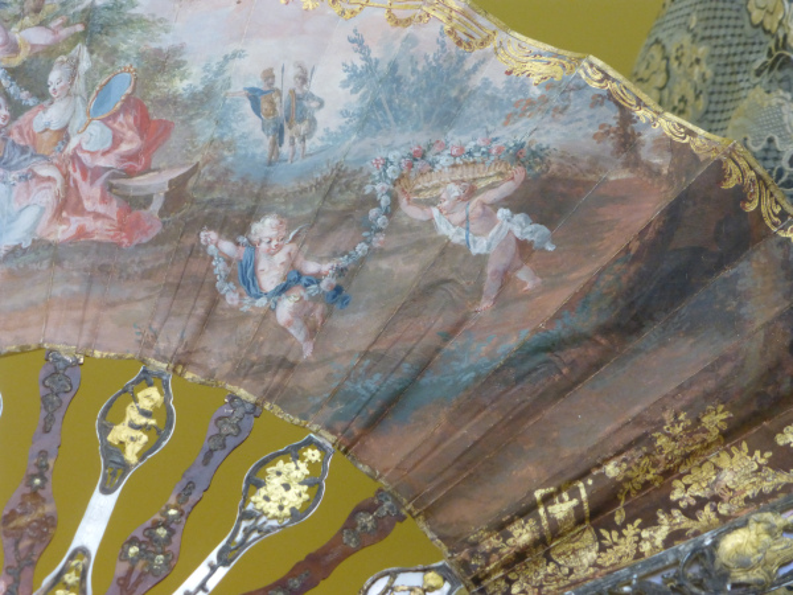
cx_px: 396
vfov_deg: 17.4
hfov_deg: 23.0
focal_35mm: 85
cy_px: 298
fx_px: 1947
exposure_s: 1/10
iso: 400
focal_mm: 15.1
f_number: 5.2
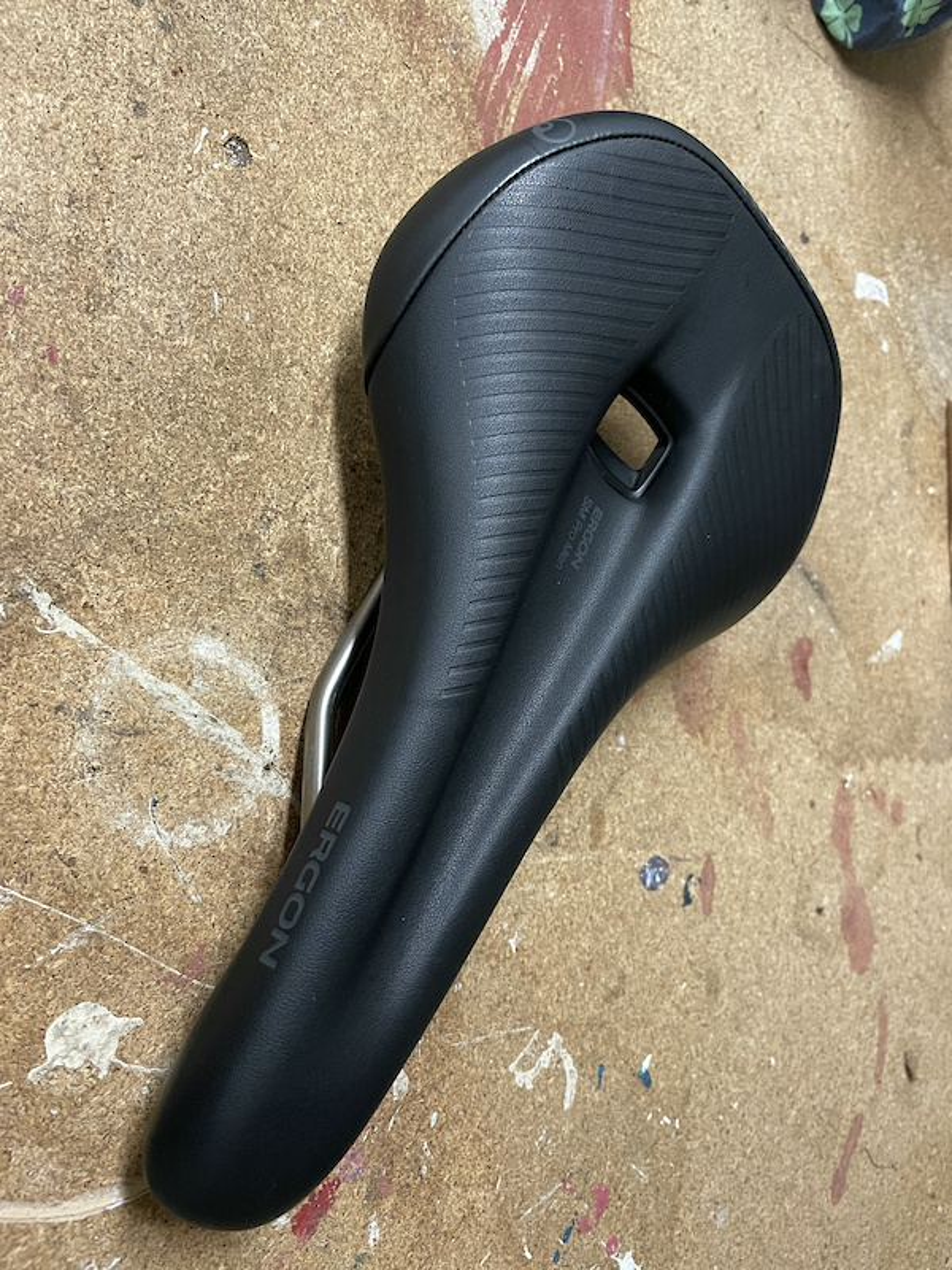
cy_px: 635
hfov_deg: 53.1
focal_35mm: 26
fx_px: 953
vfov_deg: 67.3
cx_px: 476
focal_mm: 4.2
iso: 500
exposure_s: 1/60
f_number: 1.6
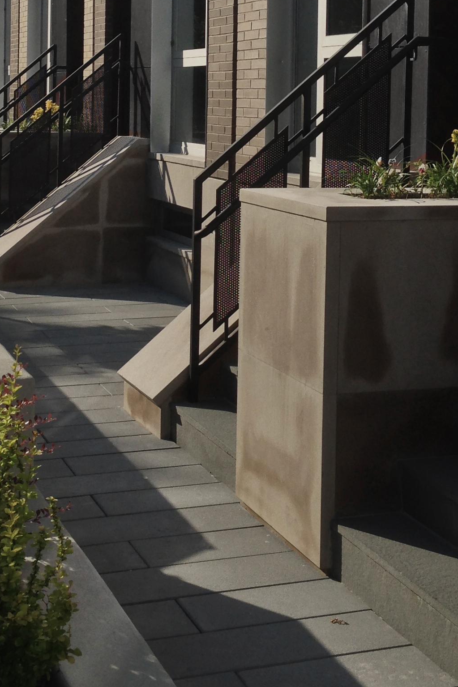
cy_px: 130
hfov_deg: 18.7
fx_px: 1393
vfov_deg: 27.1
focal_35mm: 73
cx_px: 227
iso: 50
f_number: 2.4
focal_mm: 4.13
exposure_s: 1/1808
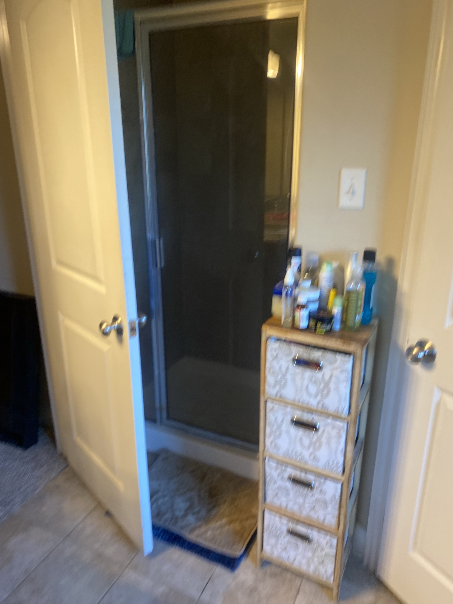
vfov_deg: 67.3
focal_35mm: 26
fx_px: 454
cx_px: 226
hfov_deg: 53.1
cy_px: 302
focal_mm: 4.25
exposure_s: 1/60
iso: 160
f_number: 1.8
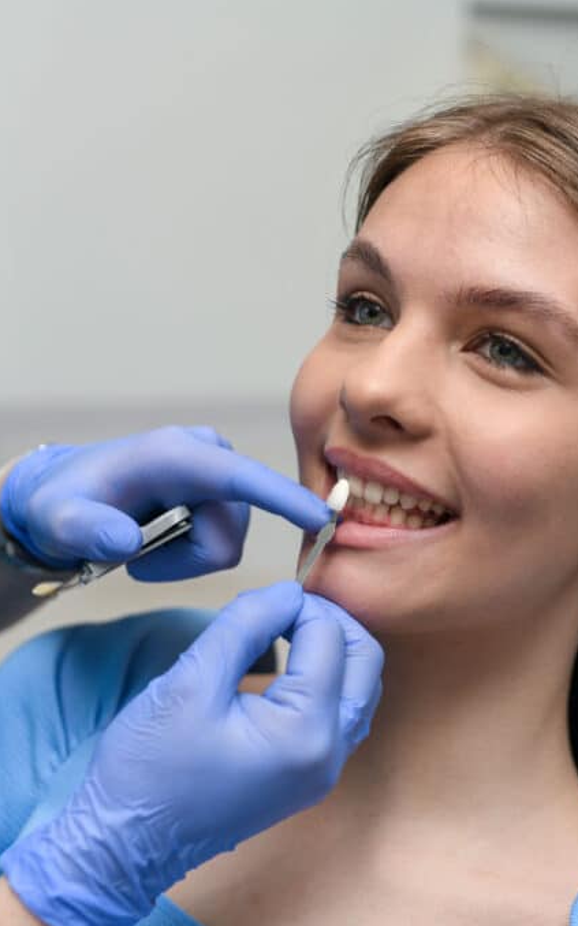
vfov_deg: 37.5
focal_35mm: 54
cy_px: 463
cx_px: 478
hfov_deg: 23.5
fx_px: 1361
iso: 125
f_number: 2.8
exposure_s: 1/200
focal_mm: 35
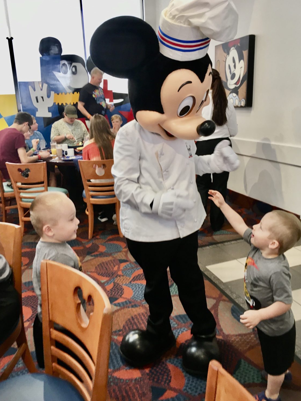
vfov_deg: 60.0
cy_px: 202
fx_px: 348
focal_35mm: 30
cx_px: 154
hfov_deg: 46.8
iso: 80
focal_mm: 4.15
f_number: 2.2
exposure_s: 1/30
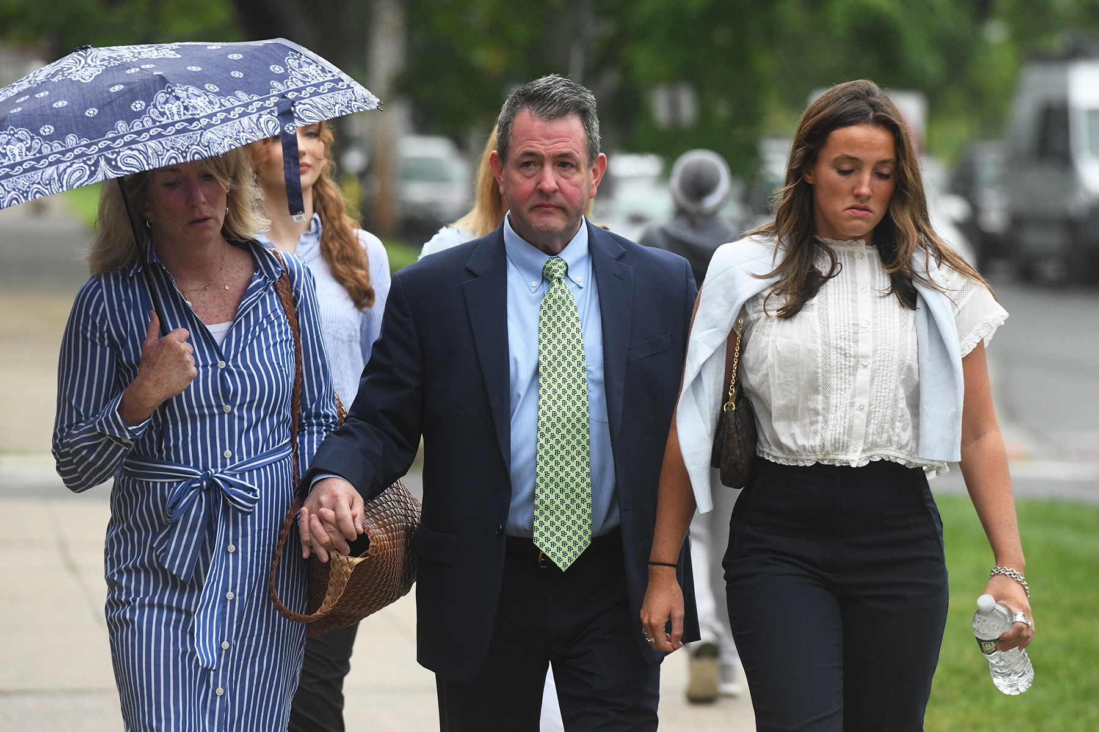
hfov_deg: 10.3
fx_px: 6105
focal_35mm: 200
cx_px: 550
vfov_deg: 6.9
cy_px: 366
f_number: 5.6
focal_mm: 200
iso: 1600
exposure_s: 1/800
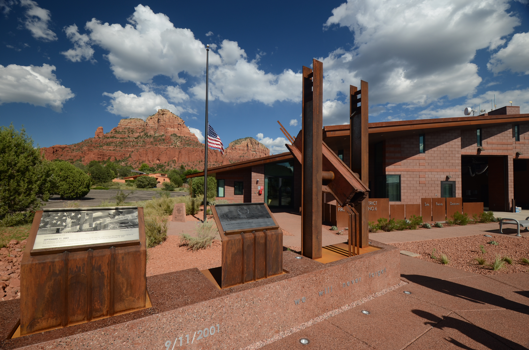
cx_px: 264
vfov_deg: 77.1
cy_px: 175
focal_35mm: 15
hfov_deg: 100.5
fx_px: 220
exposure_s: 1/250
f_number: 8
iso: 125
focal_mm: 10
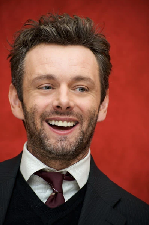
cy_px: 112
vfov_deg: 11.4
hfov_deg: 7.6
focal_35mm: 180
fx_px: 1123
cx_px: 74
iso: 500
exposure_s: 1/60
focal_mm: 180
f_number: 5.6
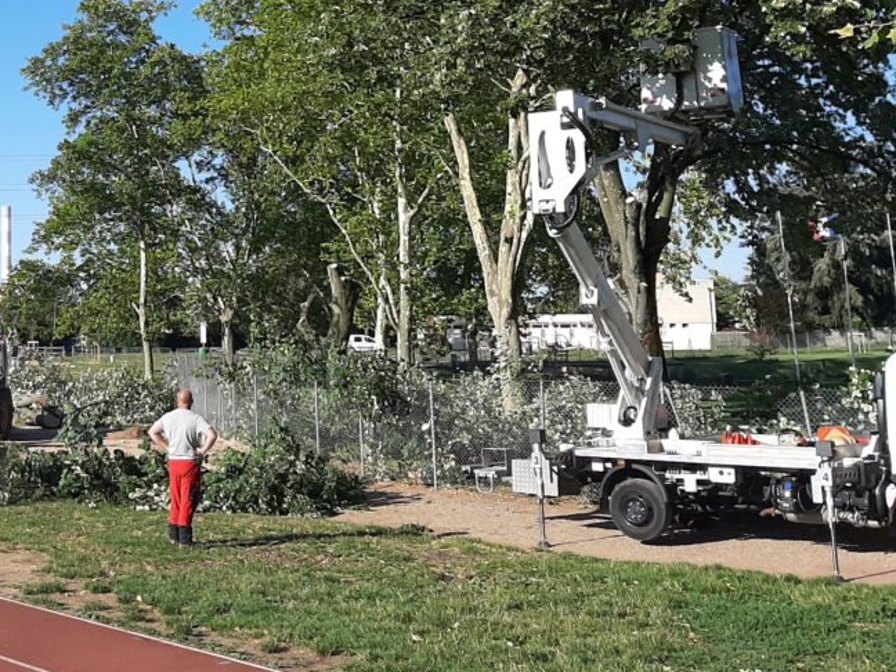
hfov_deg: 33.8
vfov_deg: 26.9
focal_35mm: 53
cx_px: 58
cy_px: 123
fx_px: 1372
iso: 40
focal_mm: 3.93
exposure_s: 1/2062
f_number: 1.7
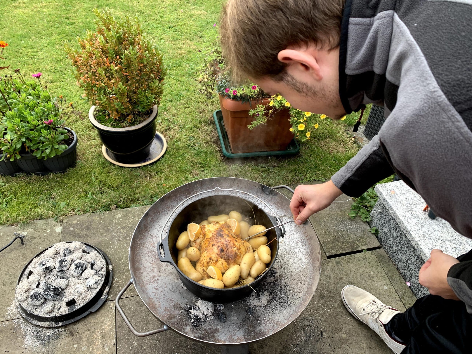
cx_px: 236
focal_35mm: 26
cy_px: 177
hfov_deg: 67.3
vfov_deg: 53.1
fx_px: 355
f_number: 1.8
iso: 25
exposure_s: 1/237
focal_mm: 4.25
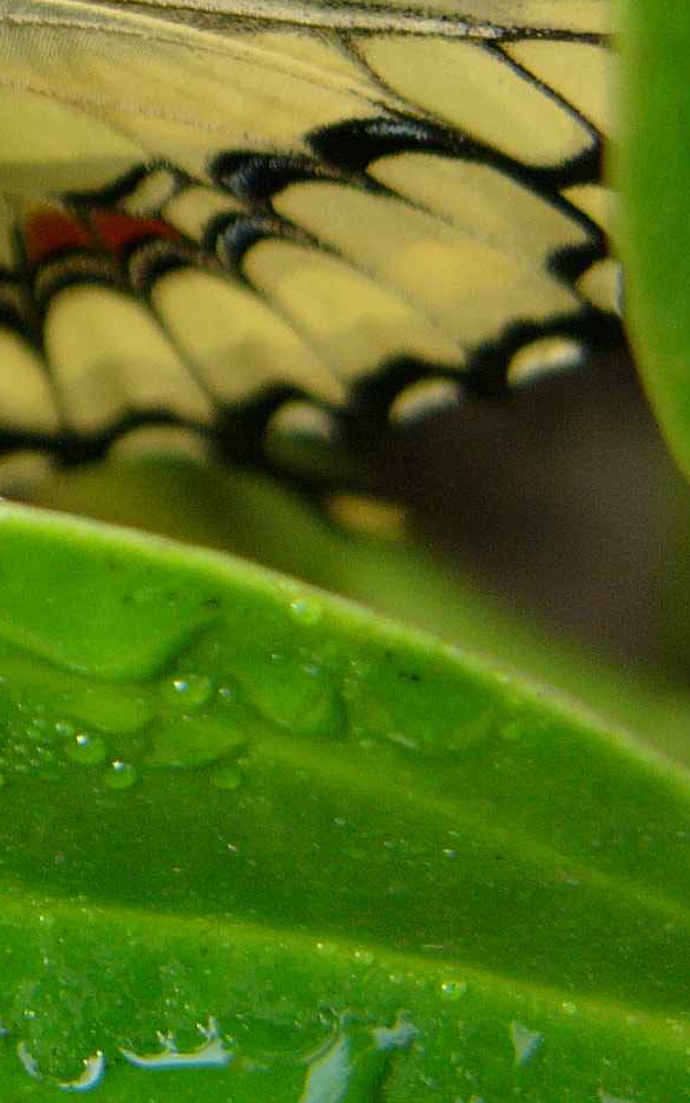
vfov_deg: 12.4
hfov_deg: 7.6
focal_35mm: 168
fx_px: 5051
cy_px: 215
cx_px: -437
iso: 100
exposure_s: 1/80
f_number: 2.8
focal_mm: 12.1
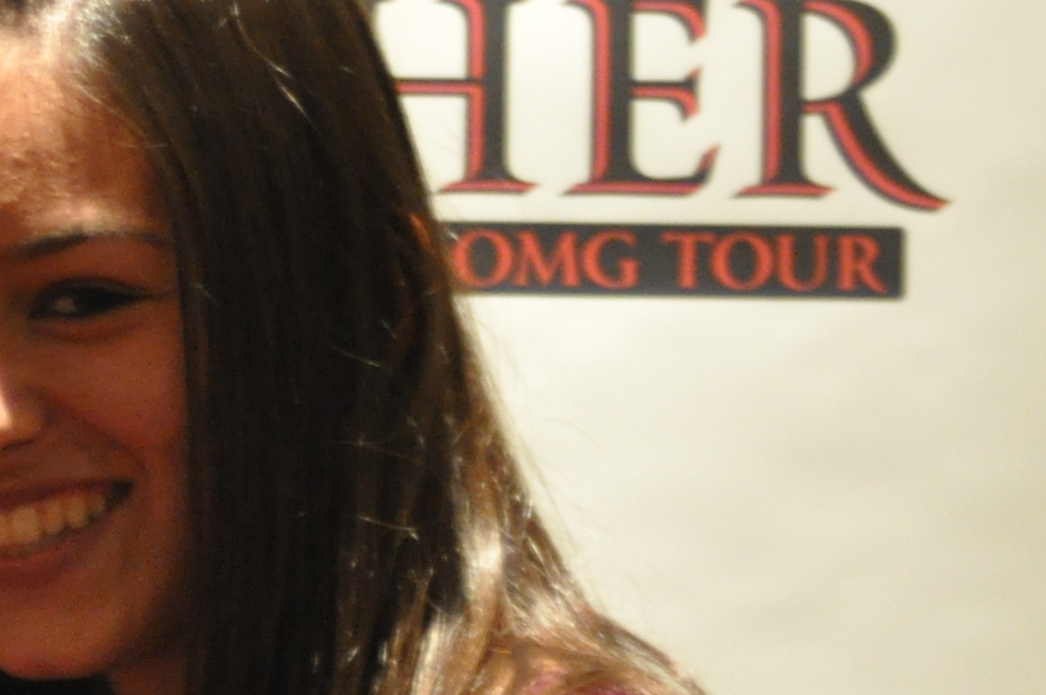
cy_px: 563
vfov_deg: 4.2
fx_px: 9434
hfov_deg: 6.3
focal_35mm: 325
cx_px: -347
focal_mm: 52
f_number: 4.5
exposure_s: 1/20
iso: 1600
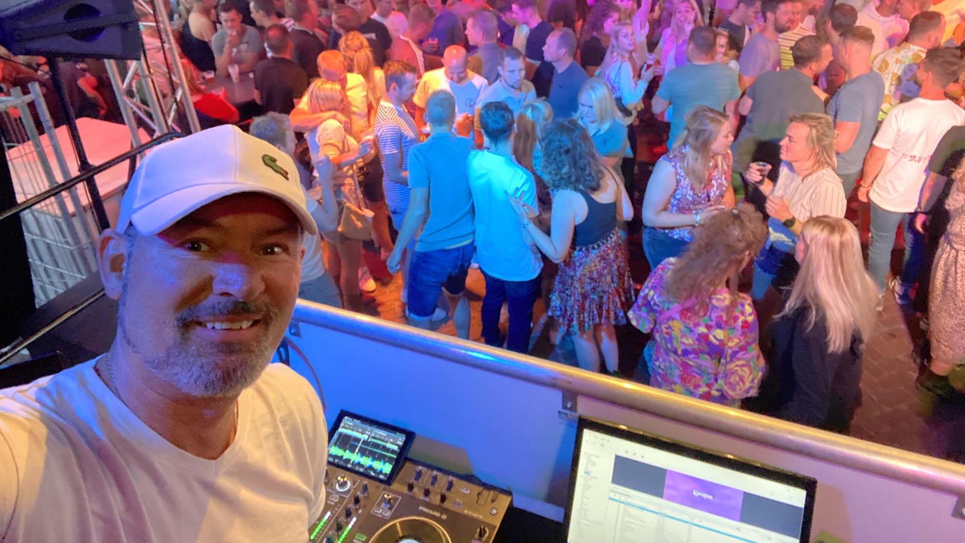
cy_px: 169
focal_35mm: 26
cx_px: 500
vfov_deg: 43.6
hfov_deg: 71.9
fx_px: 665
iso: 400
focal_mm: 2.71
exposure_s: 1/33
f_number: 2.2
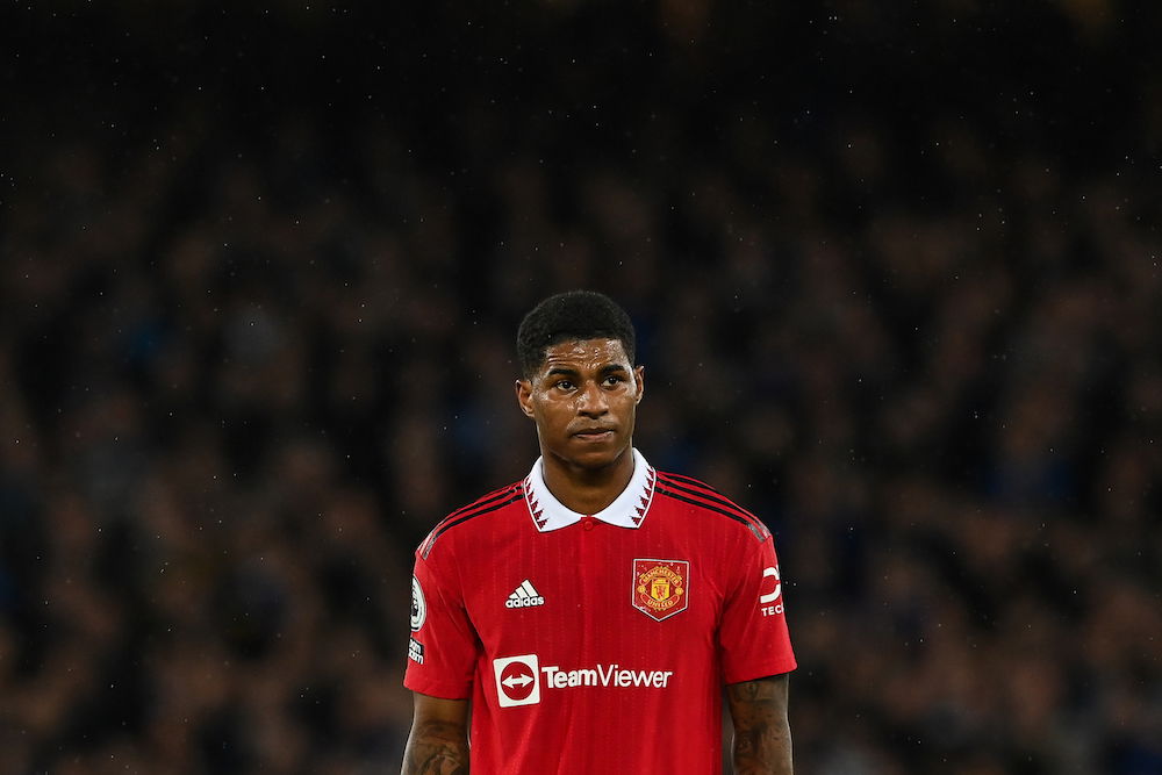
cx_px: 581
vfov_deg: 3.4
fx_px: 12912
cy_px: 388
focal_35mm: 400
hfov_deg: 5.2
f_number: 4
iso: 3200
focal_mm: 400
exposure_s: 1/1600
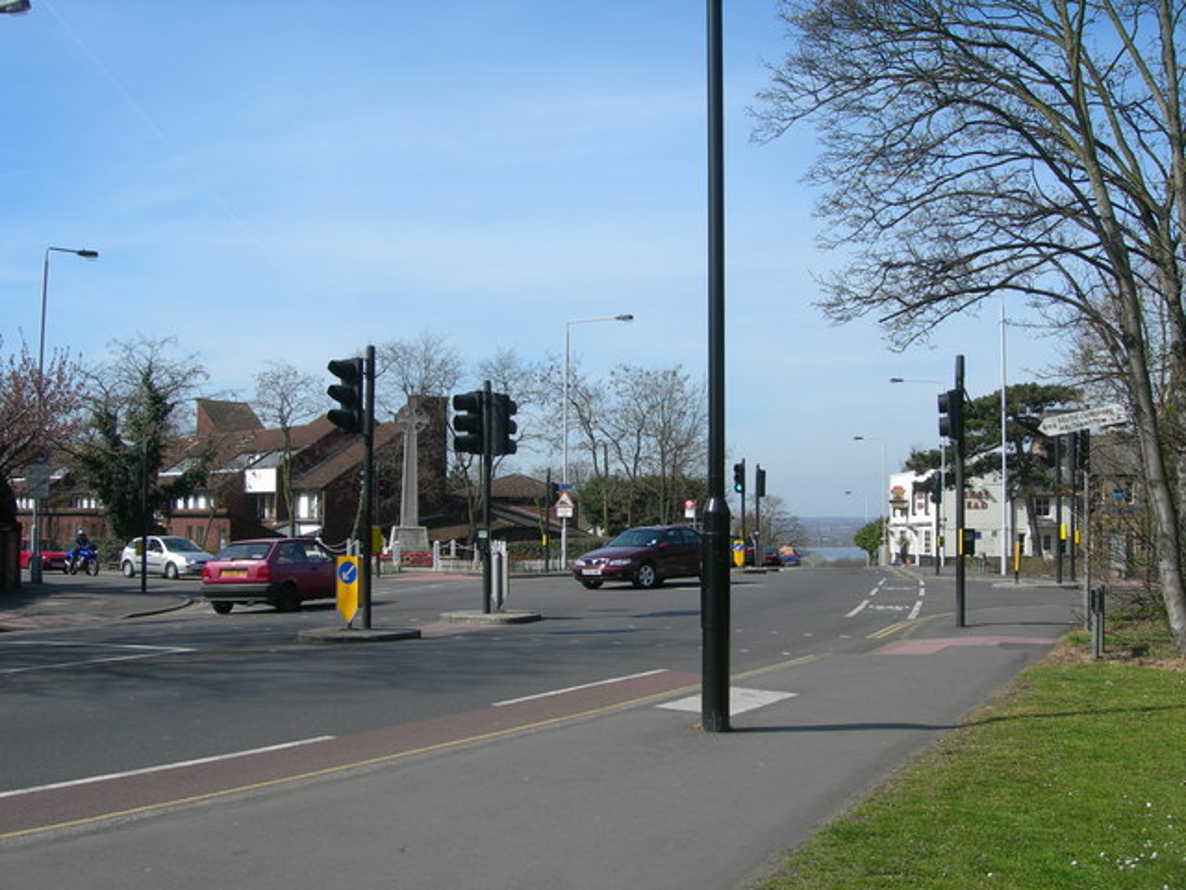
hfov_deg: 49.0
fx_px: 1302
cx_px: 593
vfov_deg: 37.7
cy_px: 445
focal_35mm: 38
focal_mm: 7.8
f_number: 4.8
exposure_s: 1/472
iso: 50
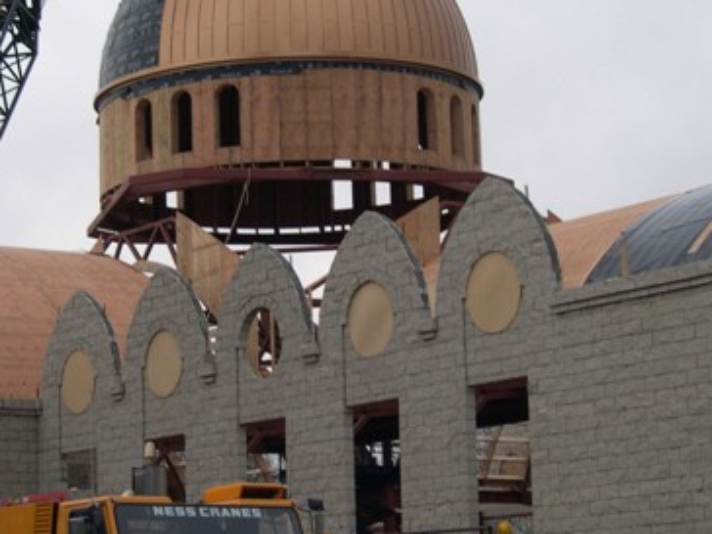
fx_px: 2242
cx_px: 252
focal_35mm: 109
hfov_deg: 18.0
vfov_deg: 13.6
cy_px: 260
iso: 100
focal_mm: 13.2
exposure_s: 1/133
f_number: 3.5
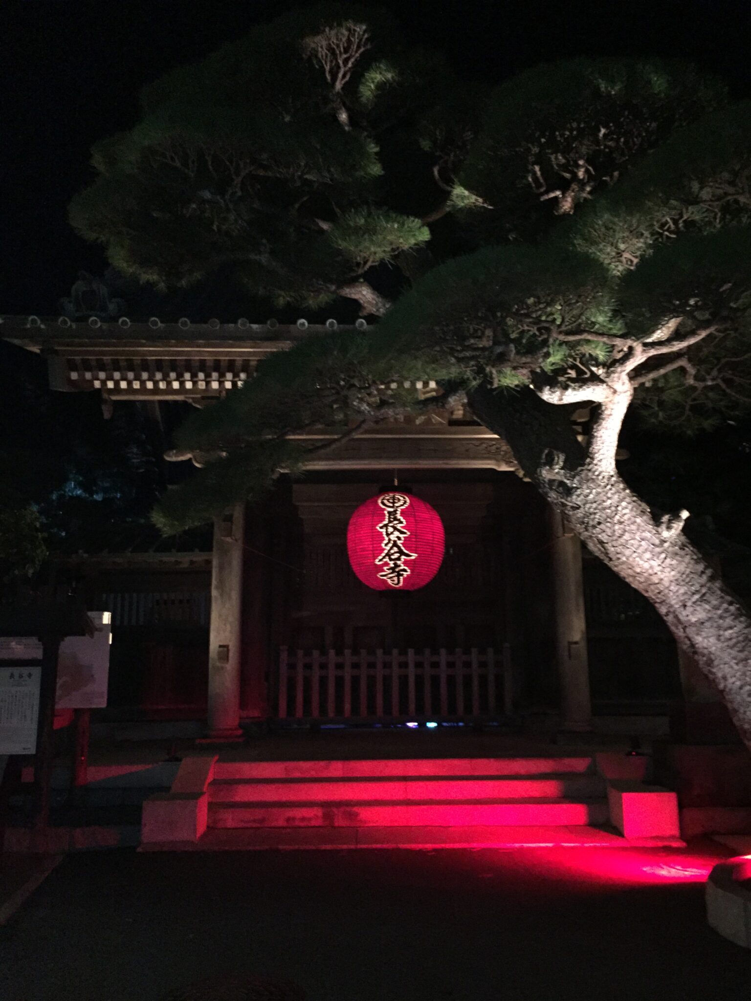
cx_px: 376
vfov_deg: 61.7
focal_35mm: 29
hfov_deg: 48.2
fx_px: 839
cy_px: 500
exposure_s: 1/16
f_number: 2.2
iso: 500
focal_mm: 4.15
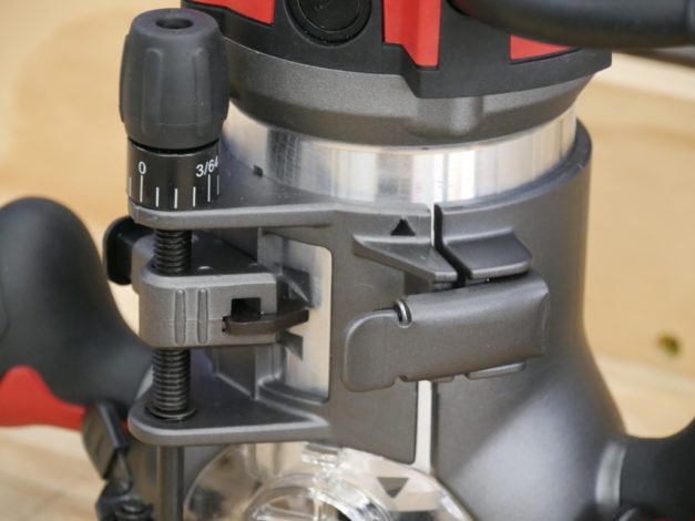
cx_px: 348
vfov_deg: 8.1
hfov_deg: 10.7
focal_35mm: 184
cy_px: 260
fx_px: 3694
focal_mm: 92
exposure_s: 1/60
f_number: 5.4
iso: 3200
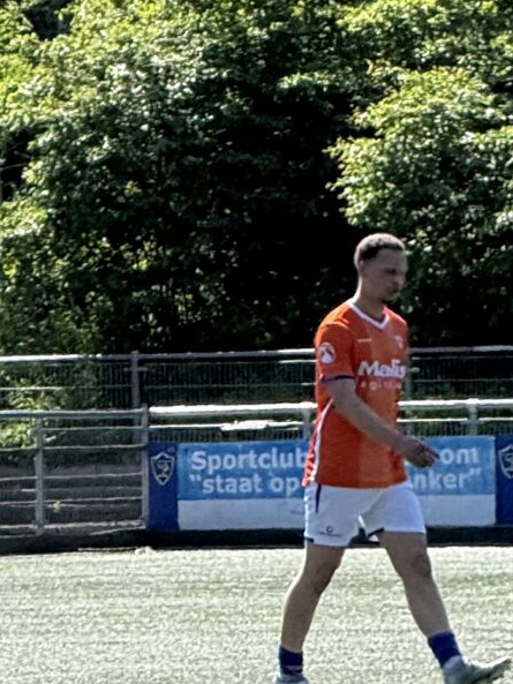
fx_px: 10232
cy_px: 833
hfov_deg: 2.9
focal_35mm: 518
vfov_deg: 3.8
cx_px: -315
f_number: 2.8
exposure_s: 1/728
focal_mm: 15.66
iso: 64
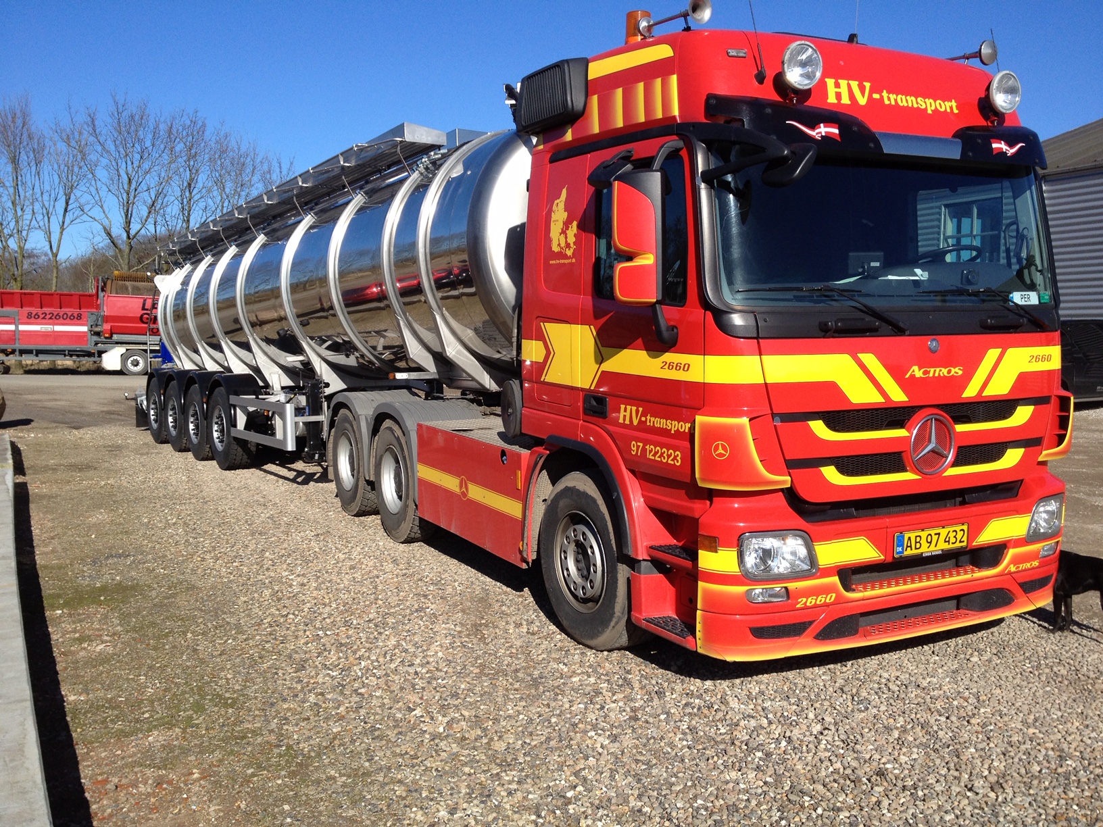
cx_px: 552
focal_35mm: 35
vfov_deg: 40.7
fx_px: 1115
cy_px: 414
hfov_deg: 52.6
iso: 50
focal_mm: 4.28
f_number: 2.4
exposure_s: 1/1623
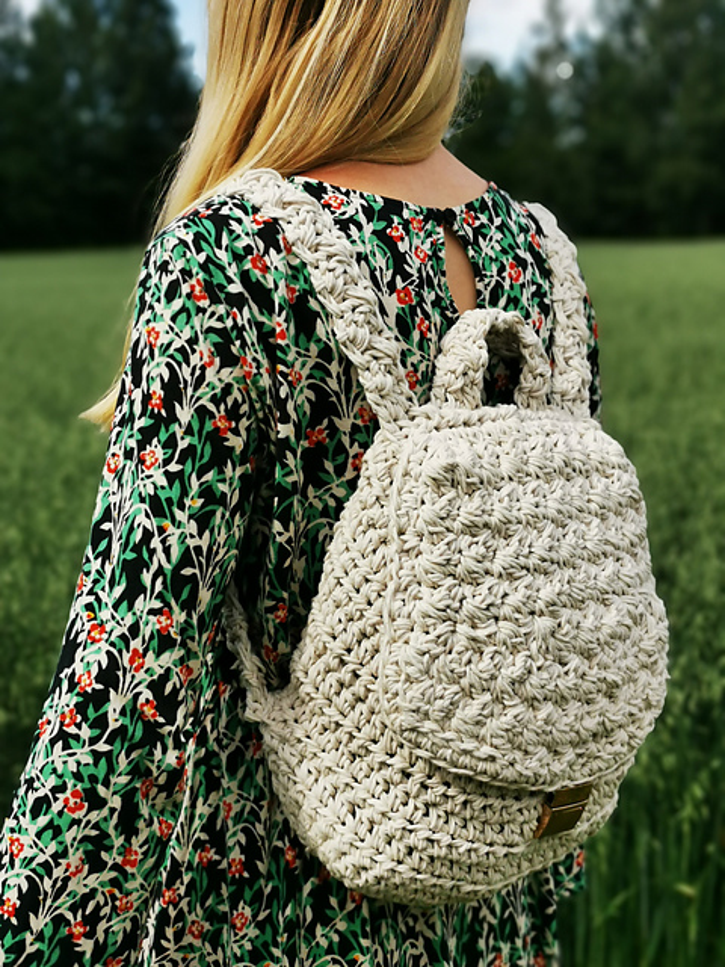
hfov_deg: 27.0
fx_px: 1508
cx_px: 362
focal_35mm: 54
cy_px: 484
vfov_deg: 35.5
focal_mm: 5.56
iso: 50
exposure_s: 1/3236
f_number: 4
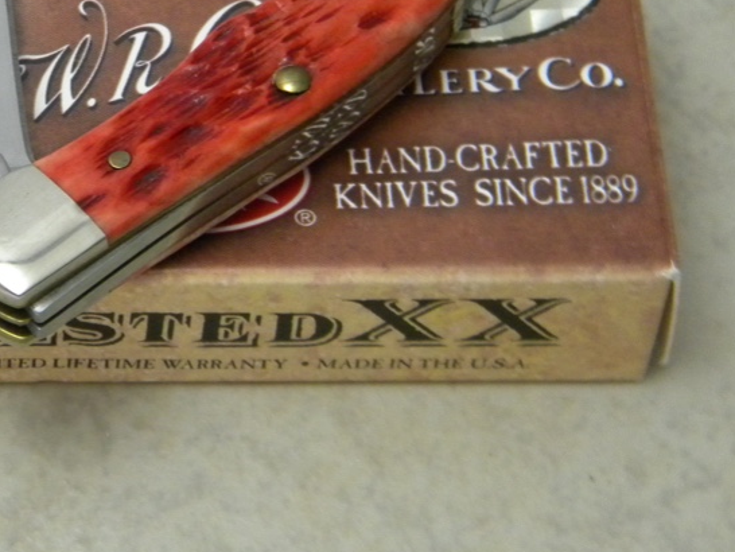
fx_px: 3229
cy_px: 118
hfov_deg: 12.9
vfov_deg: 9.7
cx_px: 89
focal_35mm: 152
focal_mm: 15.1
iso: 400
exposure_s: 1/28.4
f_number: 4.5
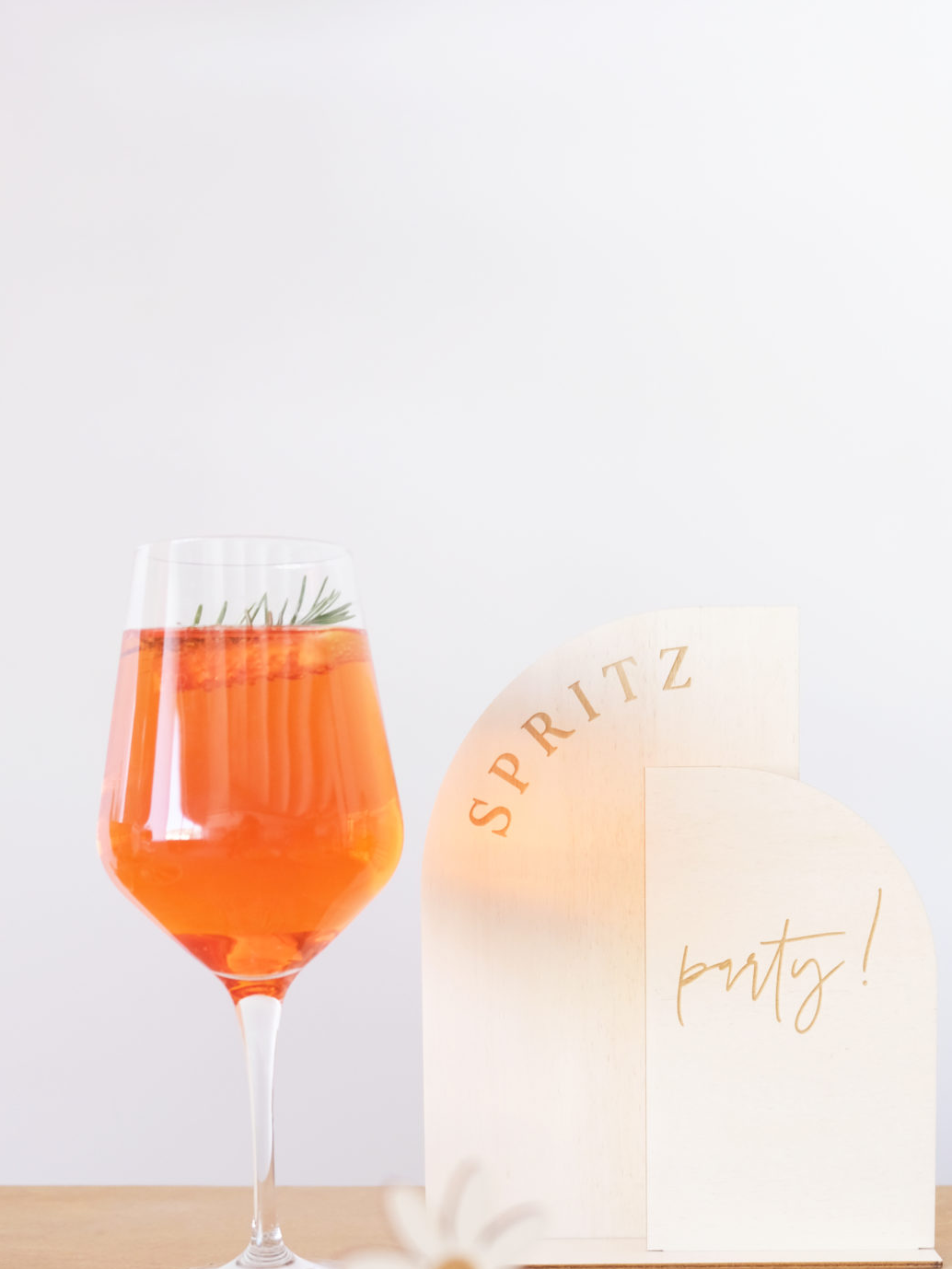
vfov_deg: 37.3
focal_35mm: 50
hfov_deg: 29.0
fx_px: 1833
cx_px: 575
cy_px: 942
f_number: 3.2
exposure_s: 1/125
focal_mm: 23.3
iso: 640
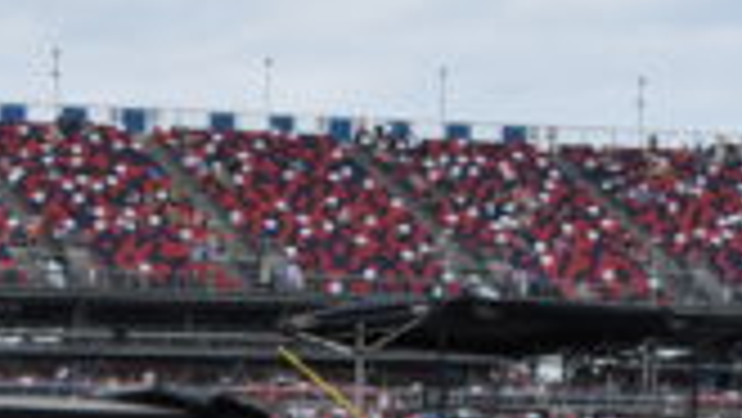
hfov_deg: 15.0
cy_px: 953
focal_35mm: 132
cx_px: -405
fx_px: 2598
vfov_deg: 8.5
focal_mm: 18
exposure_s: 1/320
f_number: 9
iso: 100
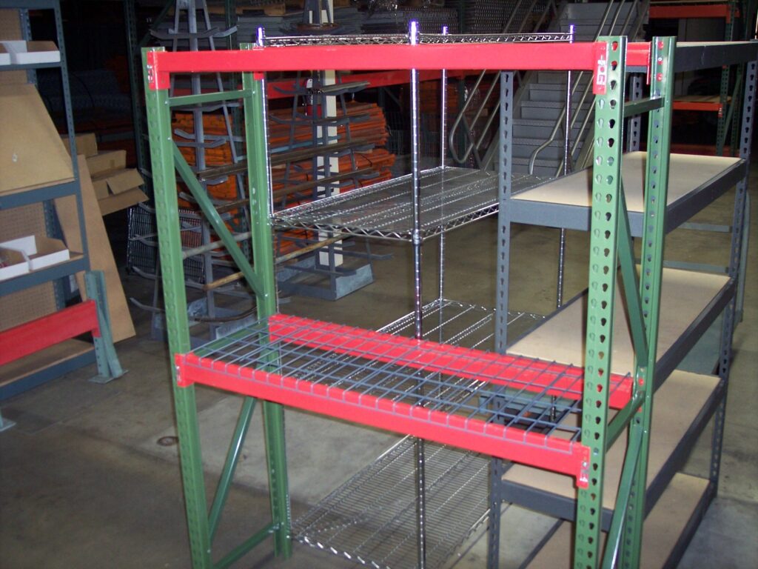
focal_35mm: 39
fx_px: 854
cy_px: 284
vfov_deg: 36.8
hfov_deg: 47.9
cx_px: 379
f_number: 2.8
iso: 140
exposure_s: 1/60
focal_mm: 8
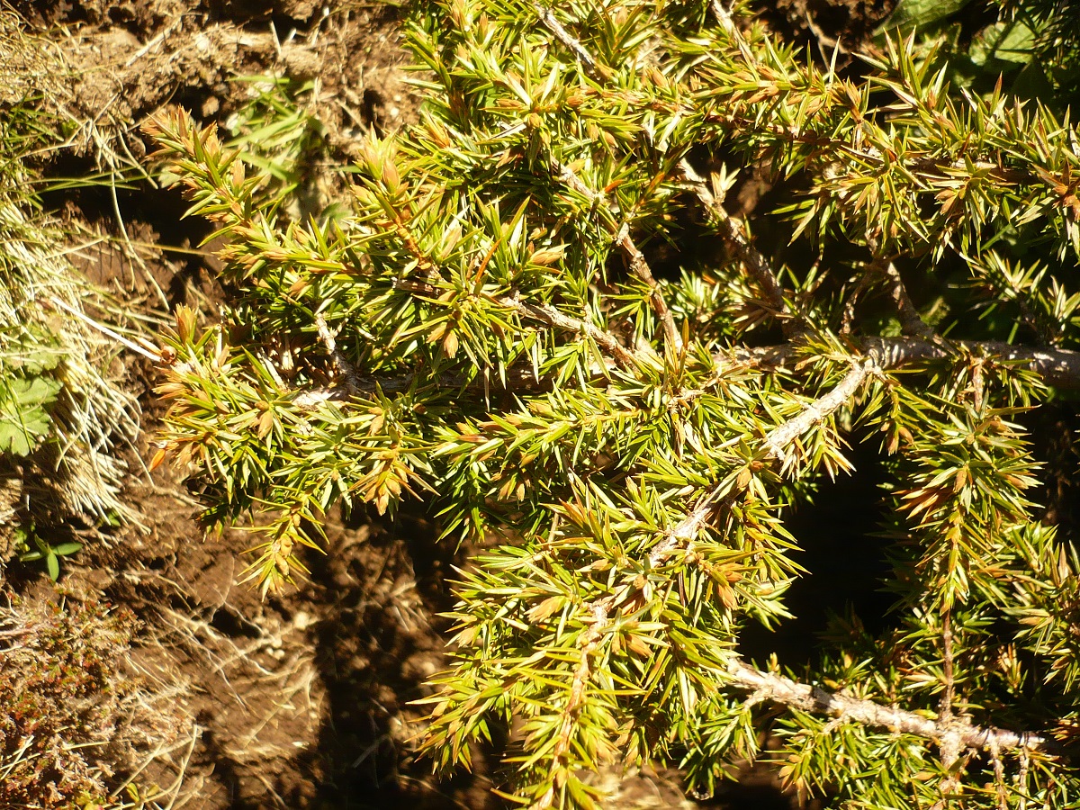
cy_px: 405
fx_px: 1092
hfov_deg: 52.6
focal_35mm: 35
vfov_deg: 40.7
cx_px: 540
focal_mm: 5.8
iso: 100
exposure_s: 1/500
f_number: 2.8
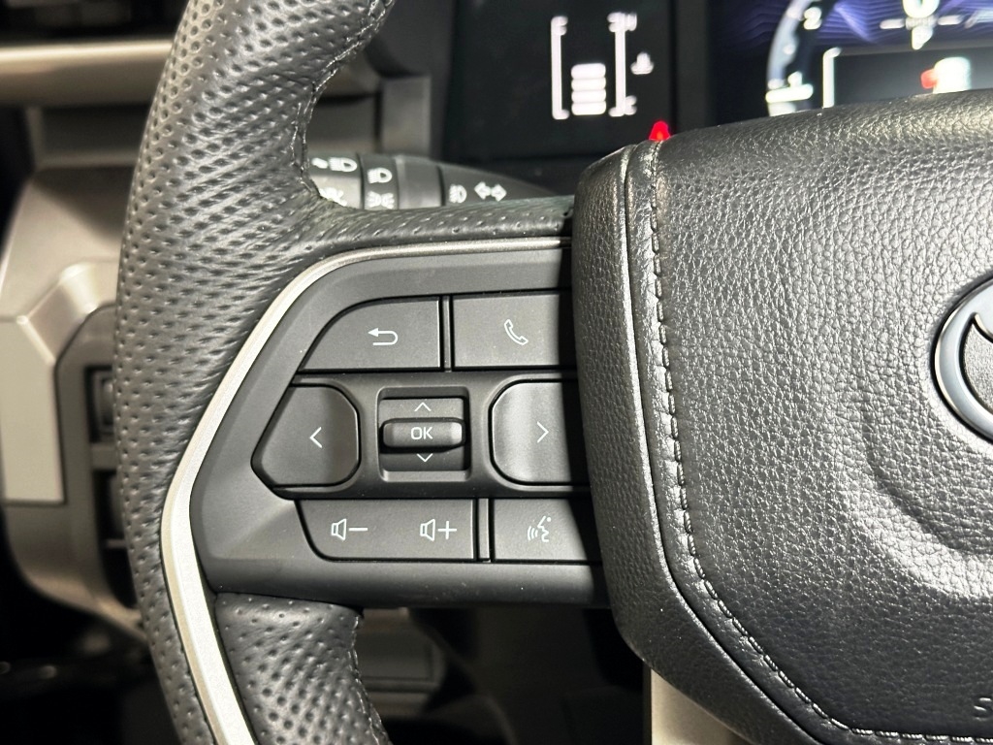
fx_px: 1377
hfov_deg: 39.7
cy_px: 372
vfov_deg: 30.3
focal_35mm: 48
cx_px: 496
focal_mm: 6.86
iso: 500
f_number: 1.78
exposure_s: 1/30
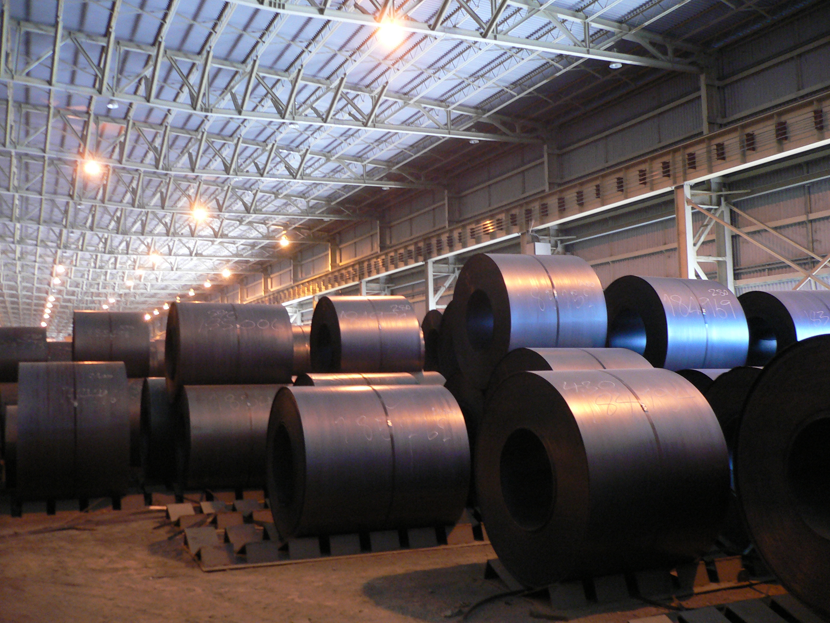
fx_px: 839
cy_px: 312
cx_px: 415
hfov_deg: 52.6
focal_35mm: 35
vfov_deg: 40.7
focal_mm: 5.8
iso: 200
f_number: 2.8
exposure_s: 1/8
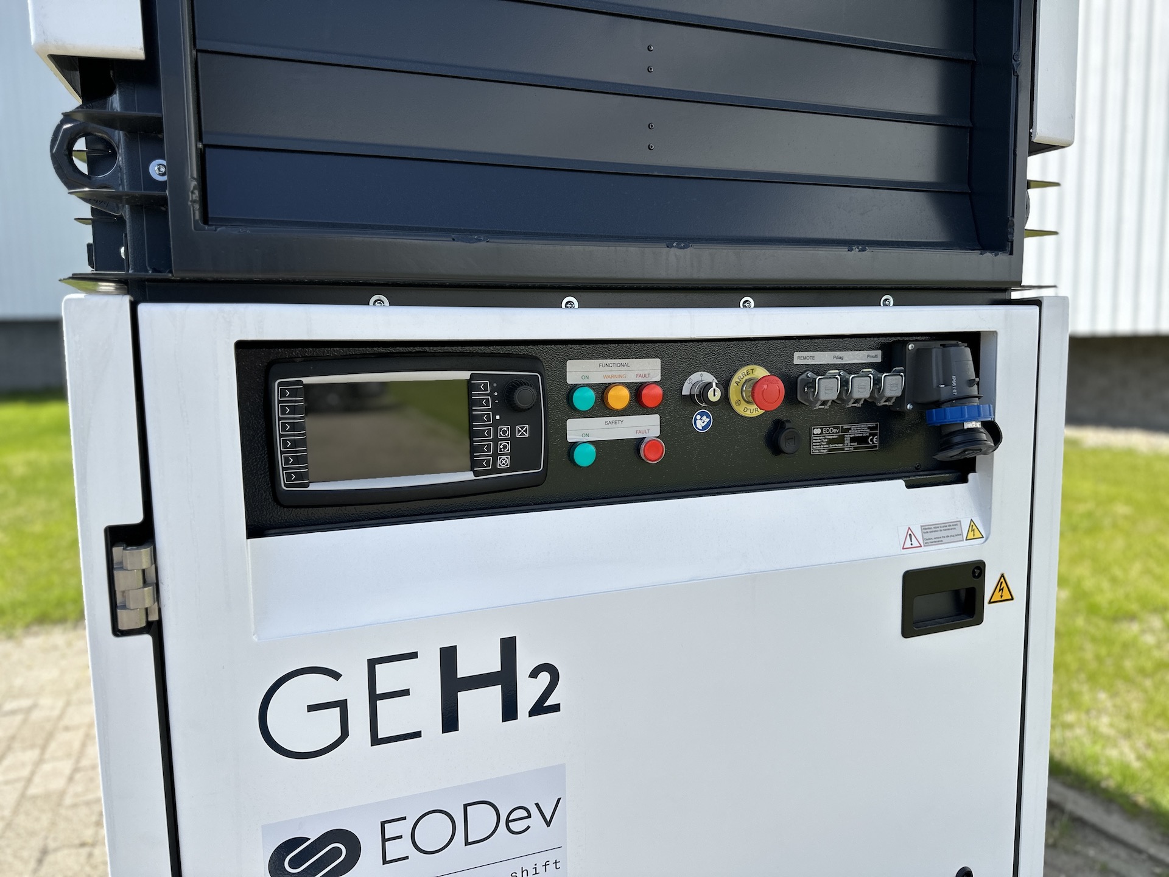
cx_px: 584
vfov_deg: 56.8
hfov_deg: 71.6
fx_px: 810
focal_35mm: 24
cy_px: 438
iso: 80
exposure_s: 1/2660
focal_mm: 6.86
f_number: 1.78
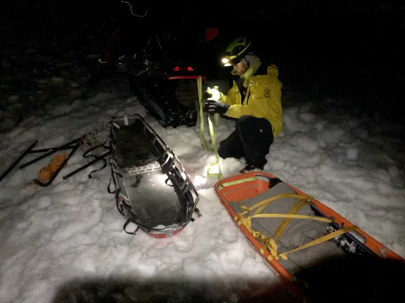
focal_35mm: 28
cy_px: 152
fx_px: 328
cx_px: 202
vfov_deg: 49.7
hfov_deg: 63.4
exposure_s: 1/4
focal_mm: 4
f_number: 1.8
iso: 200
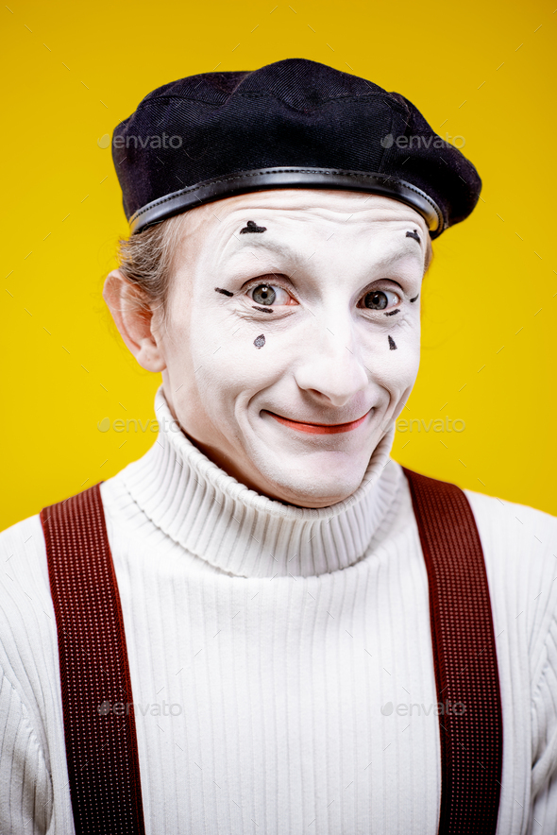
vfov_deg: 23.9
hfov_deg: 16.1
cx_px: 278
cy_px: 418
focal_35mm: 85
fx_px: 1971
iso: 125
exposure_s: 1/200
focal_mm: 85
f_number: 4
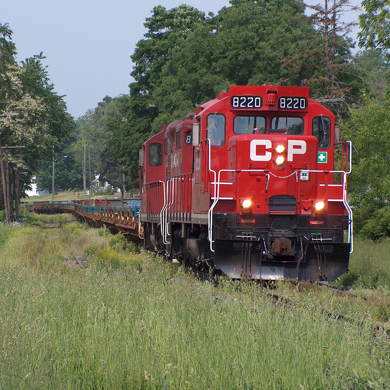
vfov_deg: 8.0
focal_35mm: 220
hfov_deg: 8.0
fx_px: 2804
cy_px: 195
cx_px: 192
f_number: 5.09
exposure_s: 1/781
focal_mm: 38.22
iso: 200
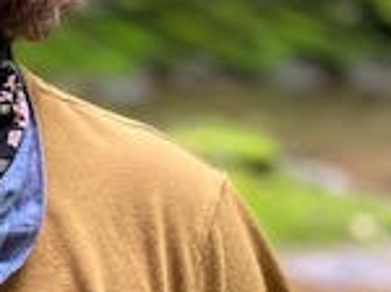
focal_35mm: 111
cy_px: 81
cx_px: -159
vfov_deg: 13.3
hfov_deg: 16.5
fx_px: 1252
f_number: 1.8
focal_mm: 4.25
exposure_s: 1/60
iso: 160
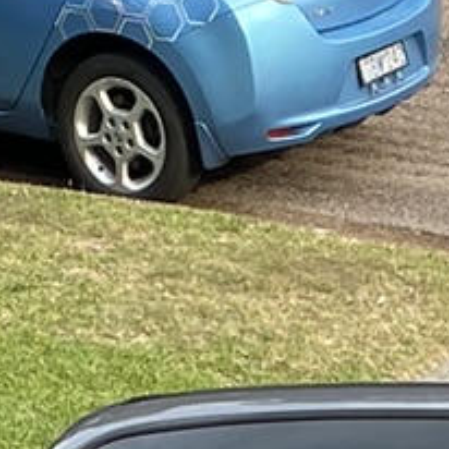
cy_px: 1504
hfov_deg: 7.6
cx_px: 636
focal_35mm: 228
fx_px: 3346
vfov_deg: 6.7
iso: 32
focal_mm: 4.25
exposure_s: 1/431
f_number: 1.8
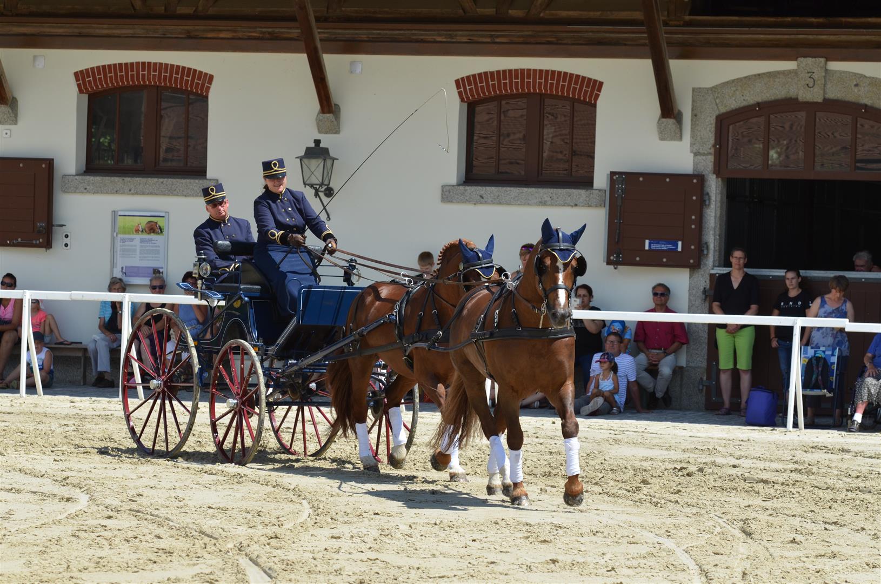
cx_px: 440
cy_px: 292
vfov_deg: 8.3
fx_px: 4030
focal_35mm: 165
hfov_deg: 12.5
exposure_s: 1/1600
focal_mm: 110
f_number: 6.3
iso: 400
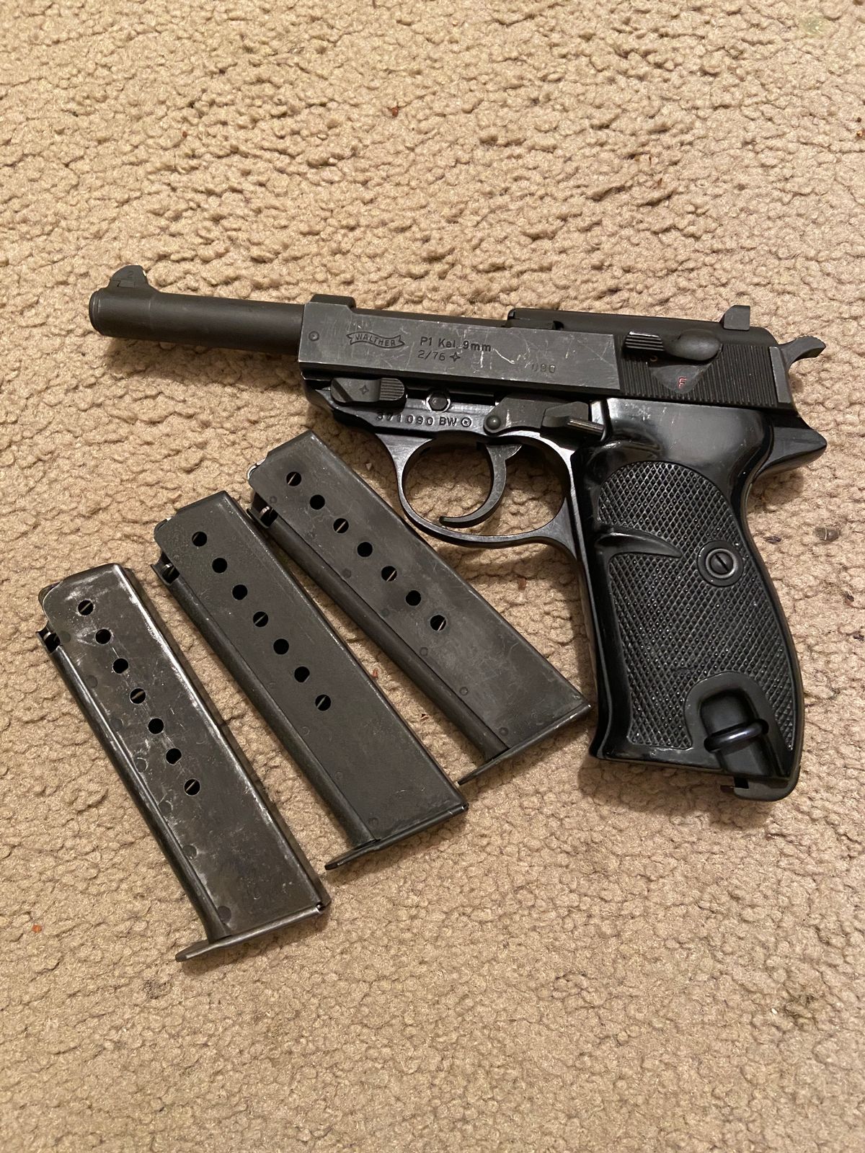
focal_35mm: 26
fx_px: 866
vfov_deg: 67.3
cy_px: 576
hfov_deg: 53.1
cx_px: 432
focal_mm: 4.25
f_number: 1.8
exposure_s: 1/30
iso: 640
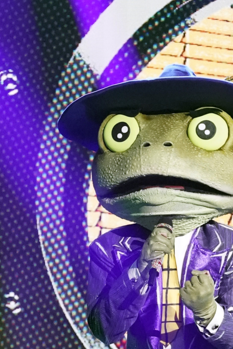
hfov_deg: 1.6
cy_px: 289
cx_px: 142
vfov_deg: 2.5
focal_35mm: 836
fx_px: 8116
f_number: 5
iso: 8000
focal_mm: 200
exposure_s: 1/200
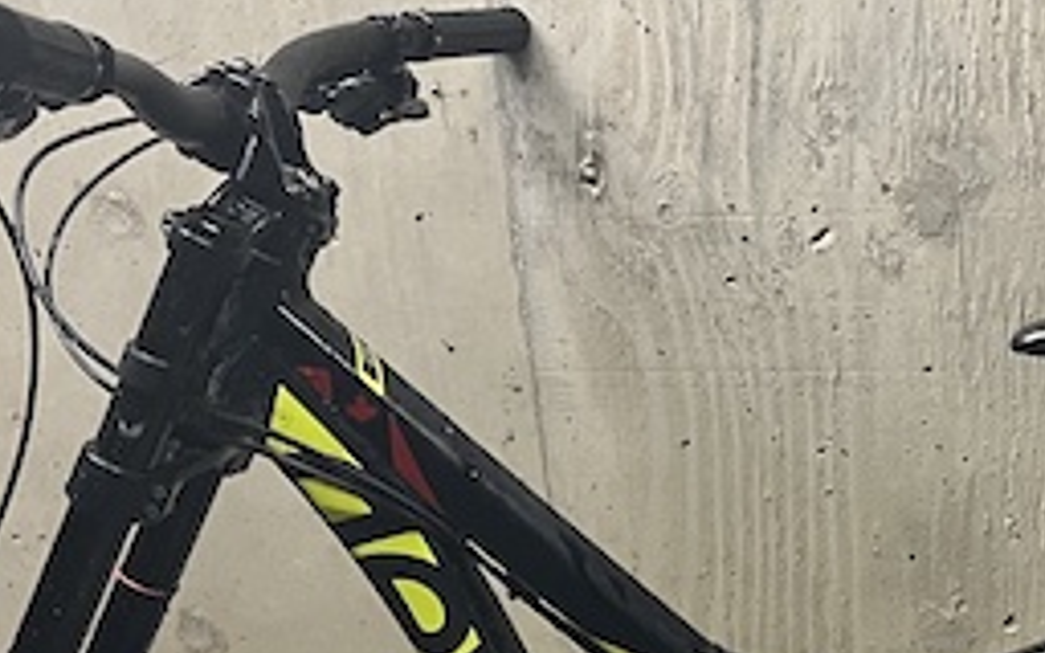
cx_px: 763
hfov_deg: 23.9
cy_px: 673
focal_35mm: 86
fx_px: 2449
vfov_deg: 14.9
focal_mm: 5.1
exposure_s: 1/60
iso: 320
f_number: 1.6
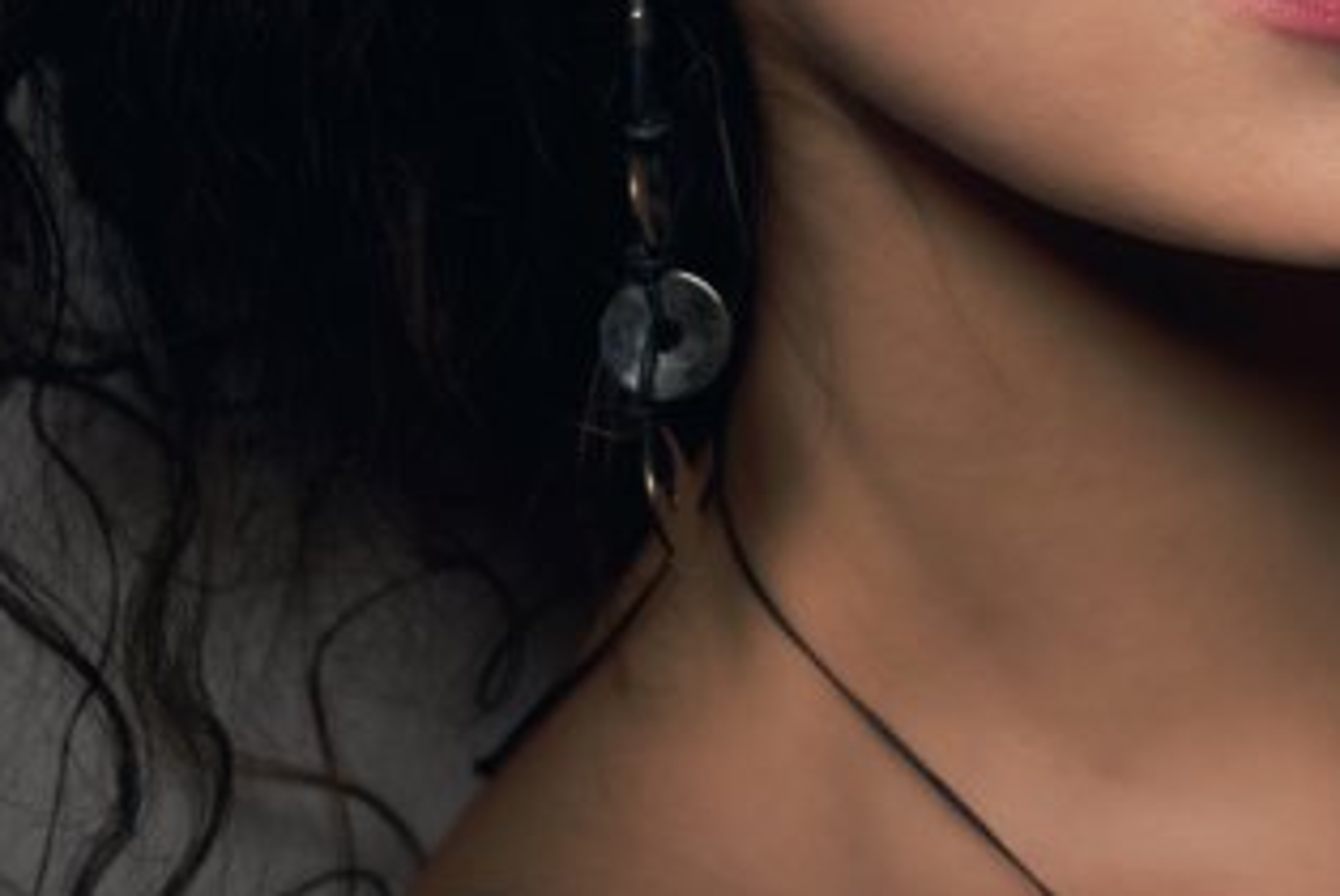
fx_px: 6073
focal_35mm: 163
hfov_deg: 12.4
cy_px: -301
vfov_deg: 8.3
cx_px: 1464
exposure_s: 1/160
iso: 100
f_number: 8
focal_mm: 50
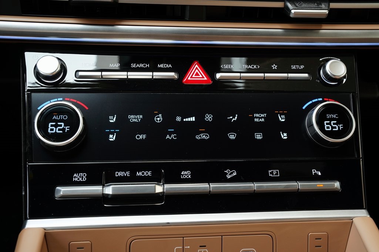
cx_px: 190
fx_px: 421
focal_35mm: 40
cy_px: 126
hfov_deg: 48.5
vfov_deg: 33.3
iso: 1000
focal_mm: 40
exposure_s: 1/40
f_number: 8
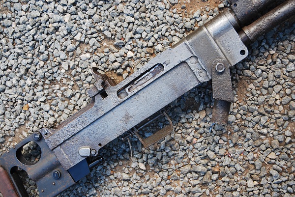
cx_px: 148
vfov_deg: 29.0
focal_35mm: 46
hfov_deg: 42.3
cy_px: 98
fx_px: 381
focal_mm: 31
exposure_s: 1/100
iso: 200
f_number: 5
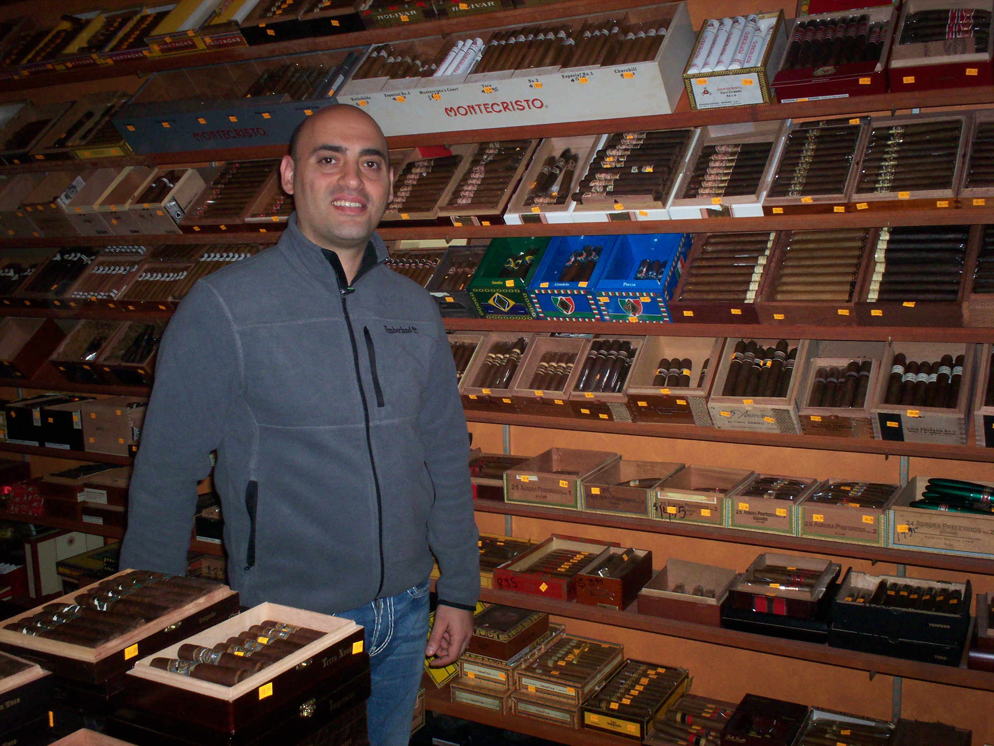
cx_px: 497
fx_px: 1034
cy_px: 373
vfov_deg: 39.7
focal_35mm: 36
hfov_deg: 51.4
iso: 140
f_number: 4.5
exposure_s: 1/60
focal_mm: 6
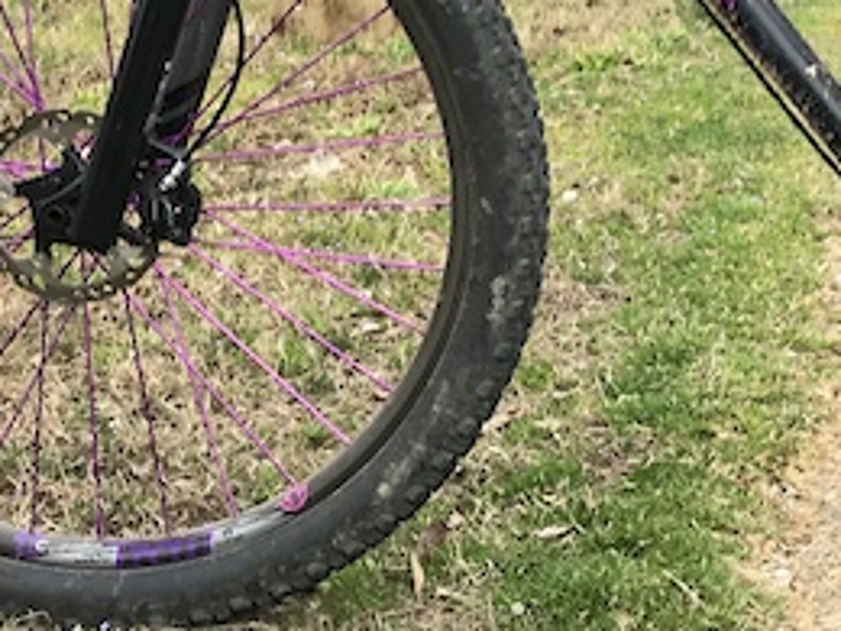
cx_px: 828
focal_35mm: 86
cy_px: 68
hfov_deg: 22.0
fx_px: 2089
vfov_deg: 16.9
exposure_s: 1/237
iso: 20
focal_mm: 3.99
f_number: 1.8
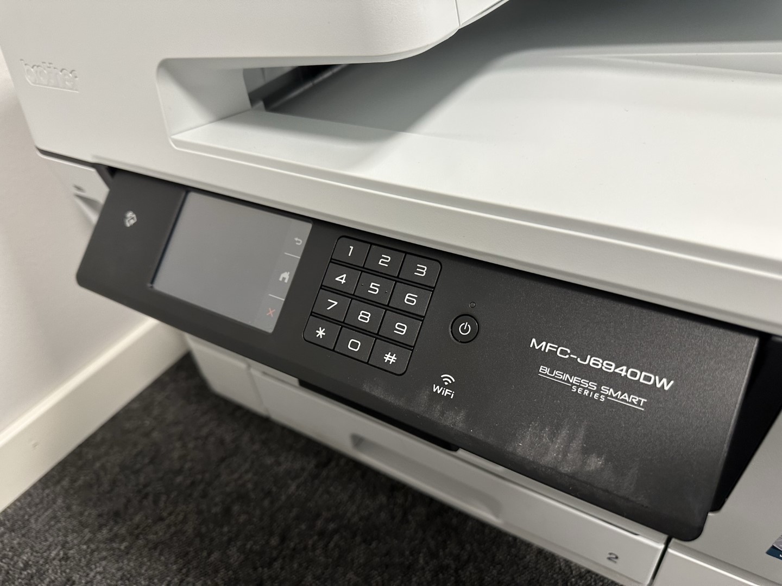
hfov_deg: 71.6
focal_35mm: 24
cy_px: 293
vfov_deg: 56.8
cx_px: 391
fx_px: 542
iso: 250
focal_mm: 6.86
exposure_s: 1/70
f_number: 1.78
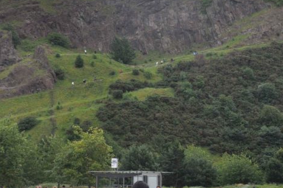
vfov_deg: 10.1
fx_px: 1062
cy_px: 88
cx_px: 237
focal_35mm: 135
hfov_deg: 15.1
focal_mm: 35
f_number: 8
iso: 640
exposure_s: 1/640
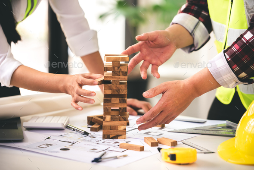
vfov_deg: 10.6
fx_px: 918
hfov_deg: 15.8
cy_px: 85
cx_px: 127
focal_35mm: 130
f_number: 2.8
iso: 320
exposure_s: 1/200
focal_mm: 130
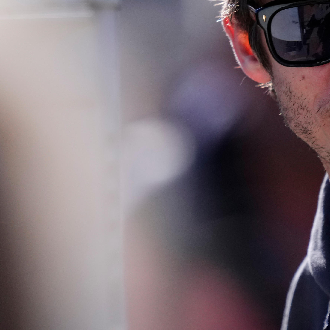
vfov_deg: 1.3
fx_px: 14528
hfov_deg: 1.3
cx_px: 390
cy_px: 41
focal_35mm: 1347
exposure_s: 1/160
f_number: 4
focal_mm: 560
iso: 1600
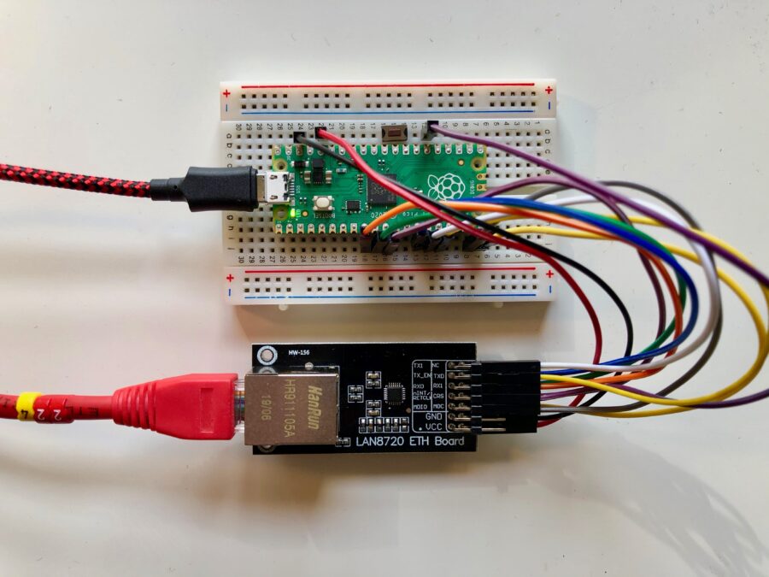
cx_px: 384
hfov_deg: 63.4
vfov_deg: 49.7
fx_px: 622
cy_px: 288
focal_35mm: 28
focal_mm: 3.99
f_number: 1.8
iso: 32
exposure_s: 1/111
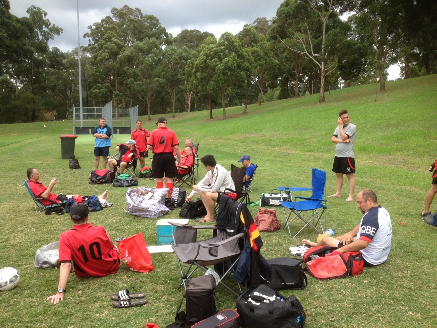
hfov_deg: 52.6
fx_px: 442
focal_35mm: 35
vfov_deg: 40.7
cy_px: 164
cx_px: 218
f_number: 2.4
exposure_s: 1/251
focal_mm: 4.28
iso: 50
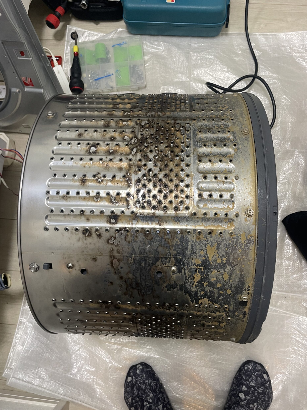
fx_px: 319
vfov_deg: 65.3
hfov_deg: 51.4
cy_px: 205
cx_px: 156
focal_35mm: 27
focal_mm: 4.2
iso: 100
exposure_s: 1/50
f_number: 1.6
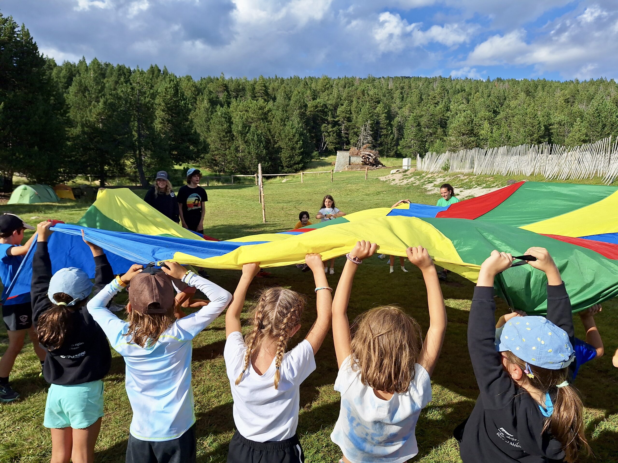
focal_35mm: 23
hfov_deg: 73.9
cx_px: 309
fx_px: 411
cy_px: 232
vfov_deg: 58.9
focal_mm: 5.54
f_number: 1.8
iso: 40
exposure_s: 1/3636
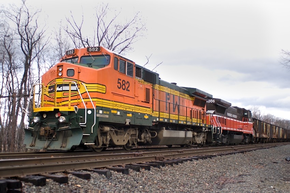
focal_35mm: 42
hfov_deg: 46.4
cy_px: 96
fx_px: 338
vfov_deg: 31.8
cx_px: 145
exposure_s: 1/320
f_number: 3.5
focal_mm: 28
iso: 100
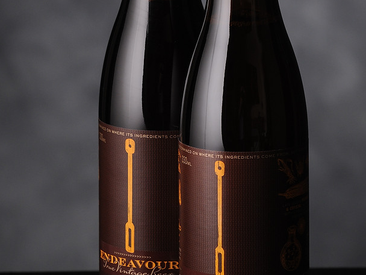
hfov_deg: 5.2
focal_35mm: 381
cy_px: 112
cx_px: 176
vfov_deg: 3.9
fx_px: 4028
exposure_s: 1/100
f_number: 8
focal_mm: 150
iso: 400
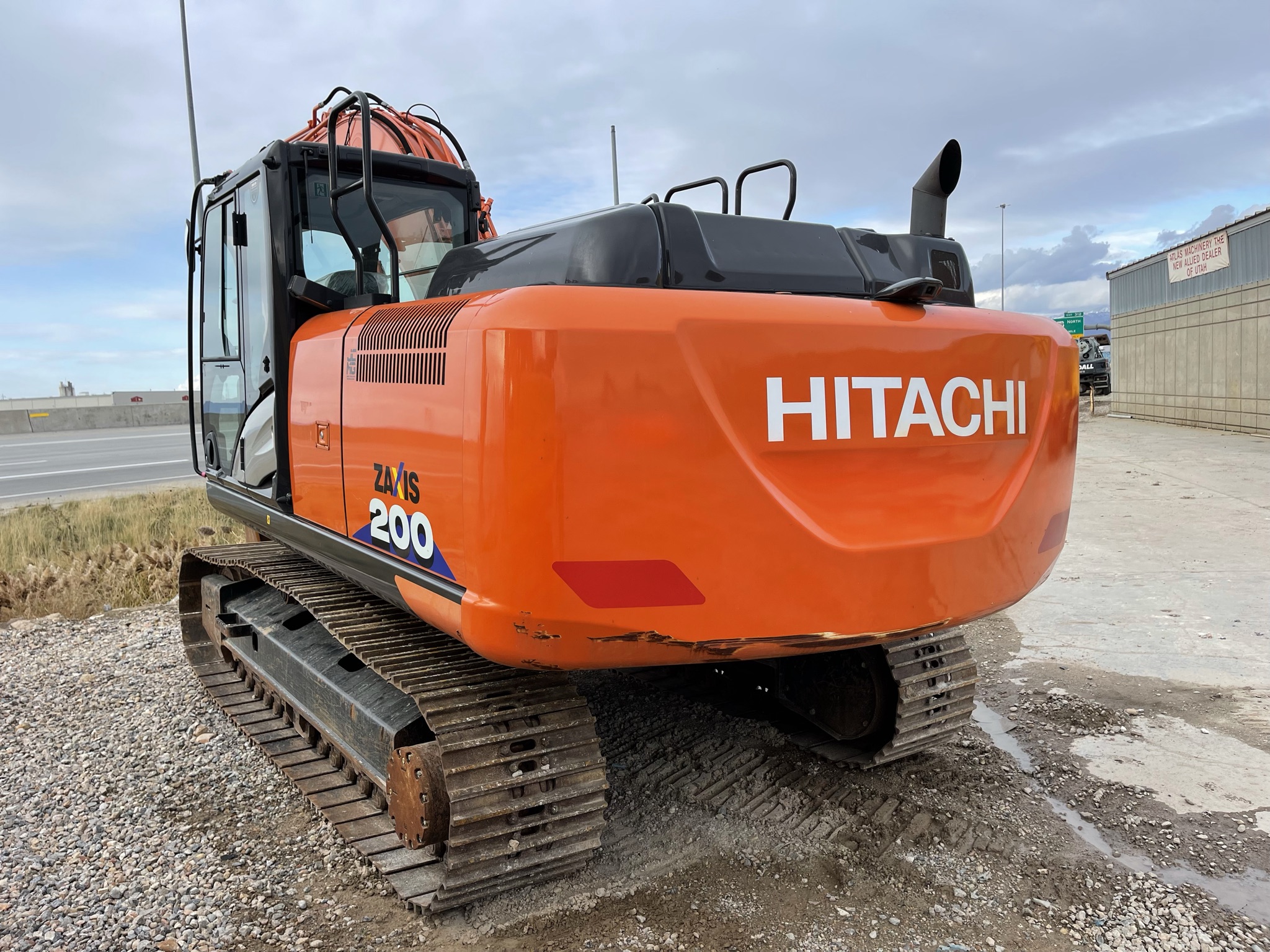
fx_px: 954
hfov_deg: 67.3
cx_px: 635
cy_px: 476
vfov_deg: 53.1
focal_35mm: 26
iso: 32
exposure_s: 1/1266
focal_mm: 5.1
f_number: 1.6
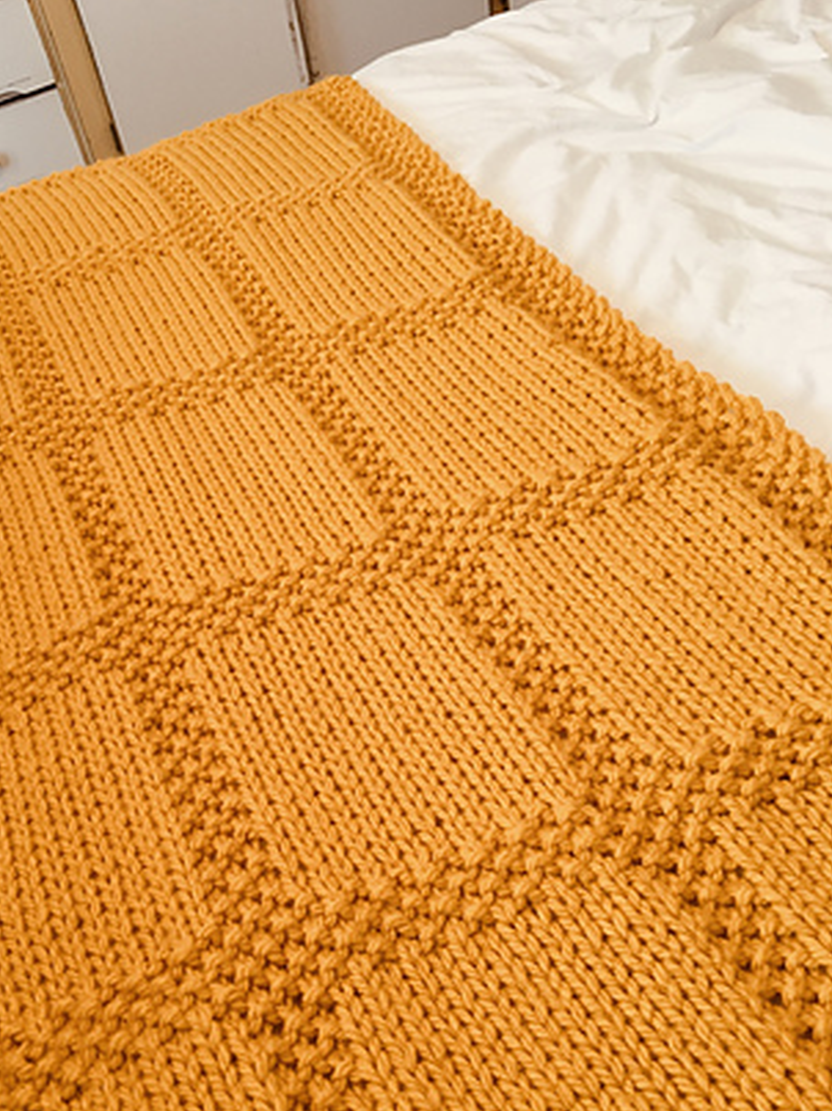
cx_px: 318
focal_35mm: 36
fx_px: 1154
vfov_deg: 50.9
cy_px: 686
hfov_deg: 39.4
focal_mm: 4.15
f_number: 2.2
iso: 125
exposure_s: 1/33
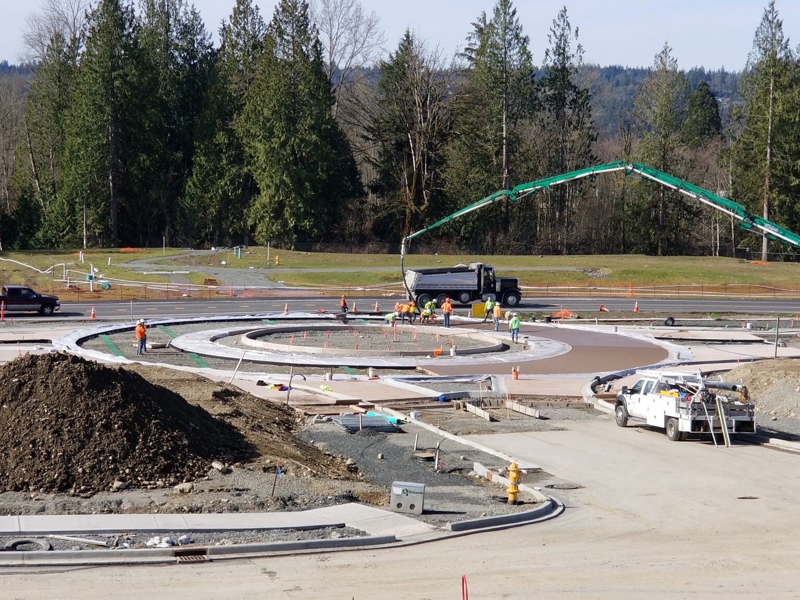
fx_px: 1202
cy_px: 300
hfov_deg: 36.8
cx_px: 400
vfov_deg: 28.0
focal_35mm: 52
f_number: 2.4
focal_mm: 6
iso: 25
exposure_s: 1/656
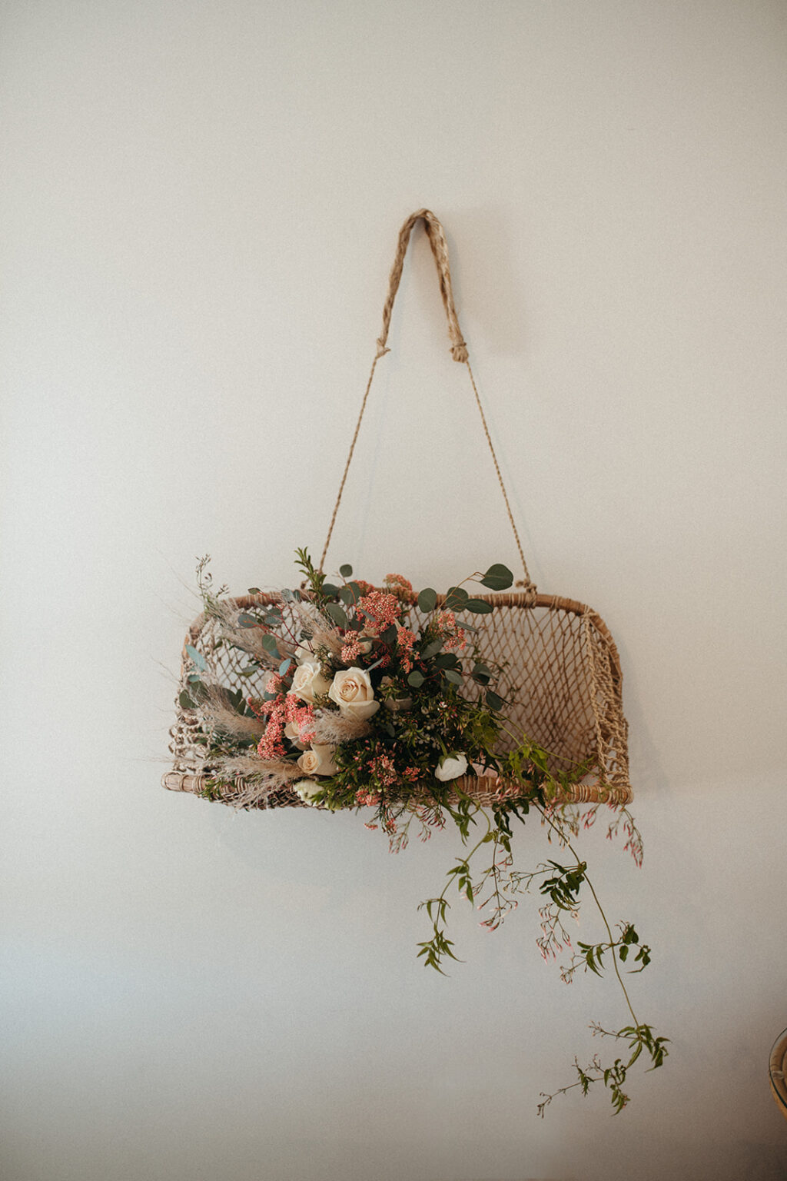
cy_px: 590
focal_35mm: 35
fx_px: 1148
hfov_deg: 37.9
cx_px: 394
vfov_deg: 54.4
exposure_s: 1/80
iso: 100
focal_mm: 35
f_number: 1.4
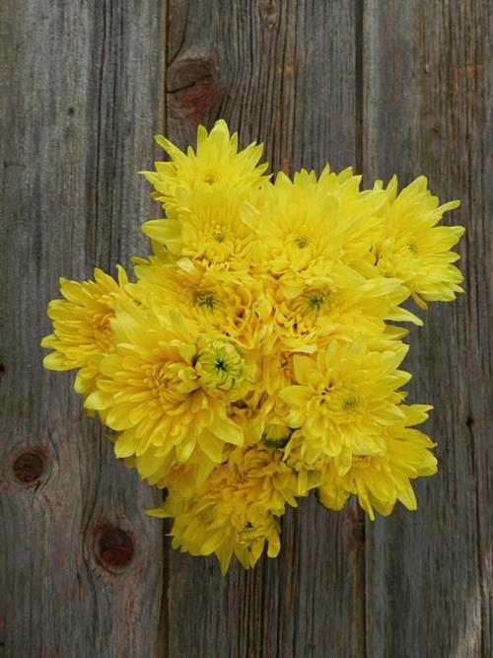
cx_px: 246
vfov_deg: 49.0
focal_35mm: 38
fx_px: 722
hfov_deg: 37.7
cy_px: 329
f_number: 4
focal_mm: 6.7
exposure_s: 1/60
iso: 160
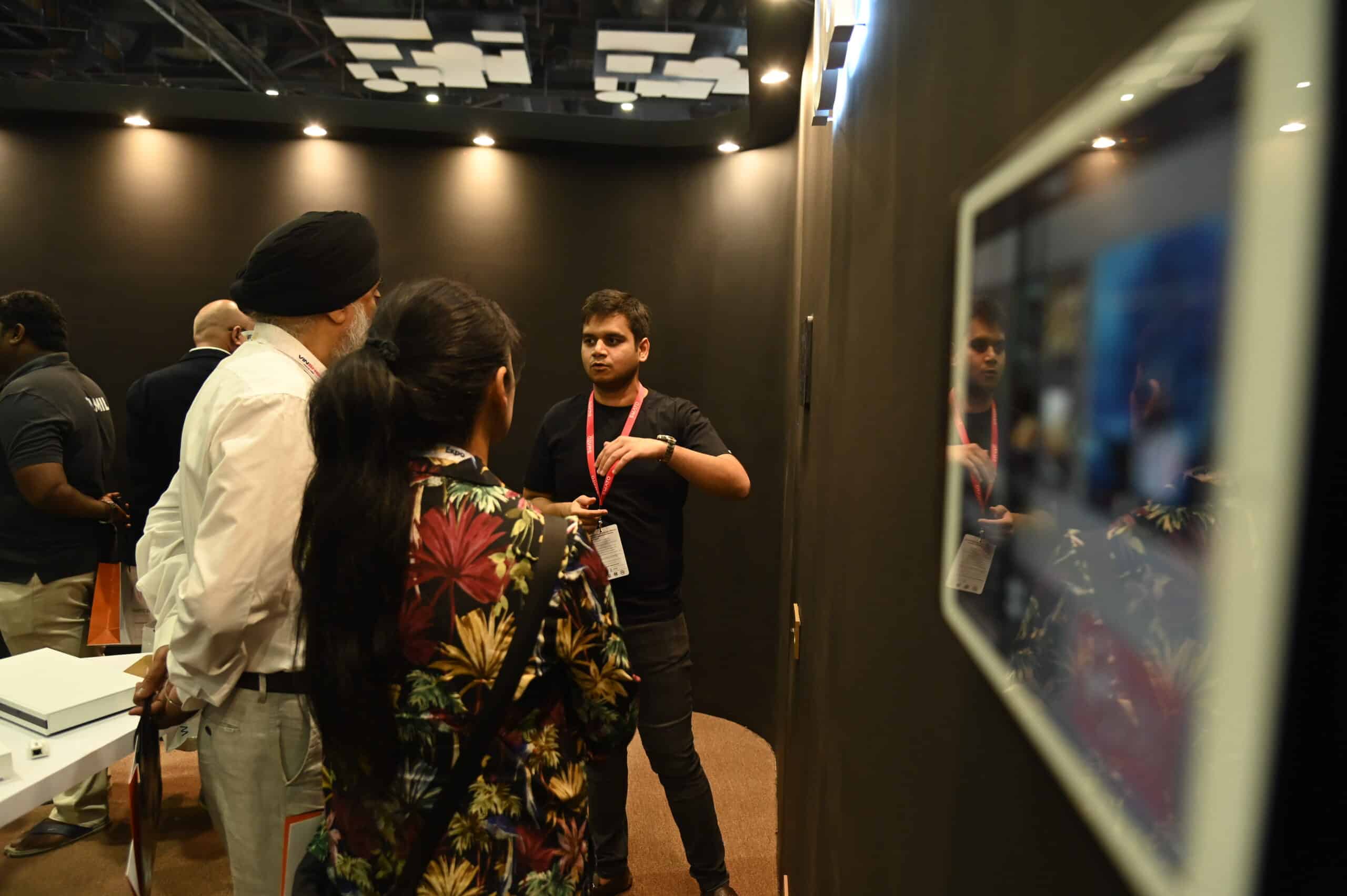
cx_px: 674
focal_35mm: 24
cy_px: 448
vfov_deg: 53.1
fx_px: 897
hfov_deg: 73.8
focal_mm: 24
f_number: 4
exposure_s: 1/200
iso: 2000
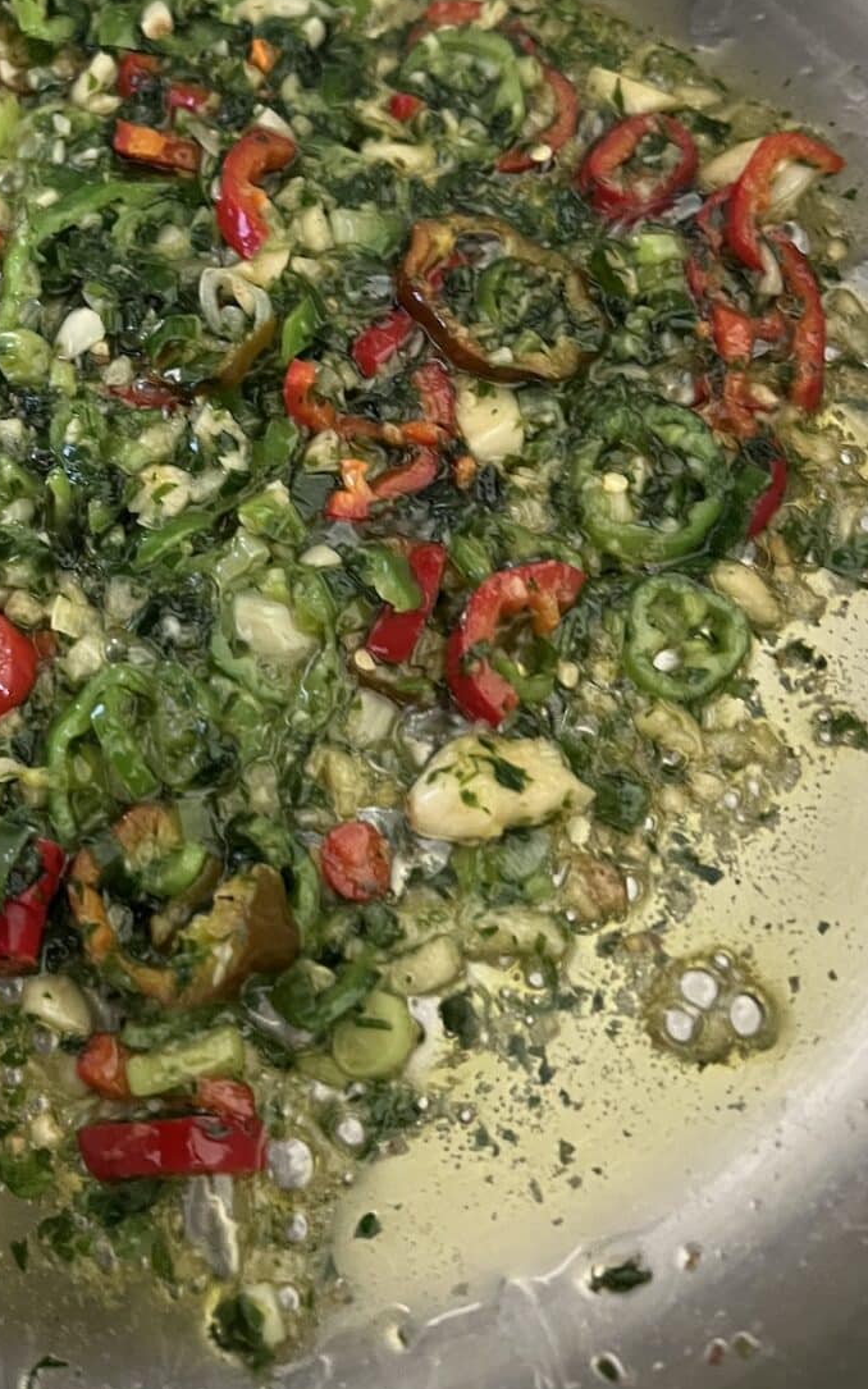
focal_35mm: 39
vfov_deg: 49.8
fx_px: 1476
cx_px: 253
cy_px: 506
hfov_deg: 32.3
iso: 640
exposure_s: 1/40
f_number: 1.5
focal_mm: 5.7
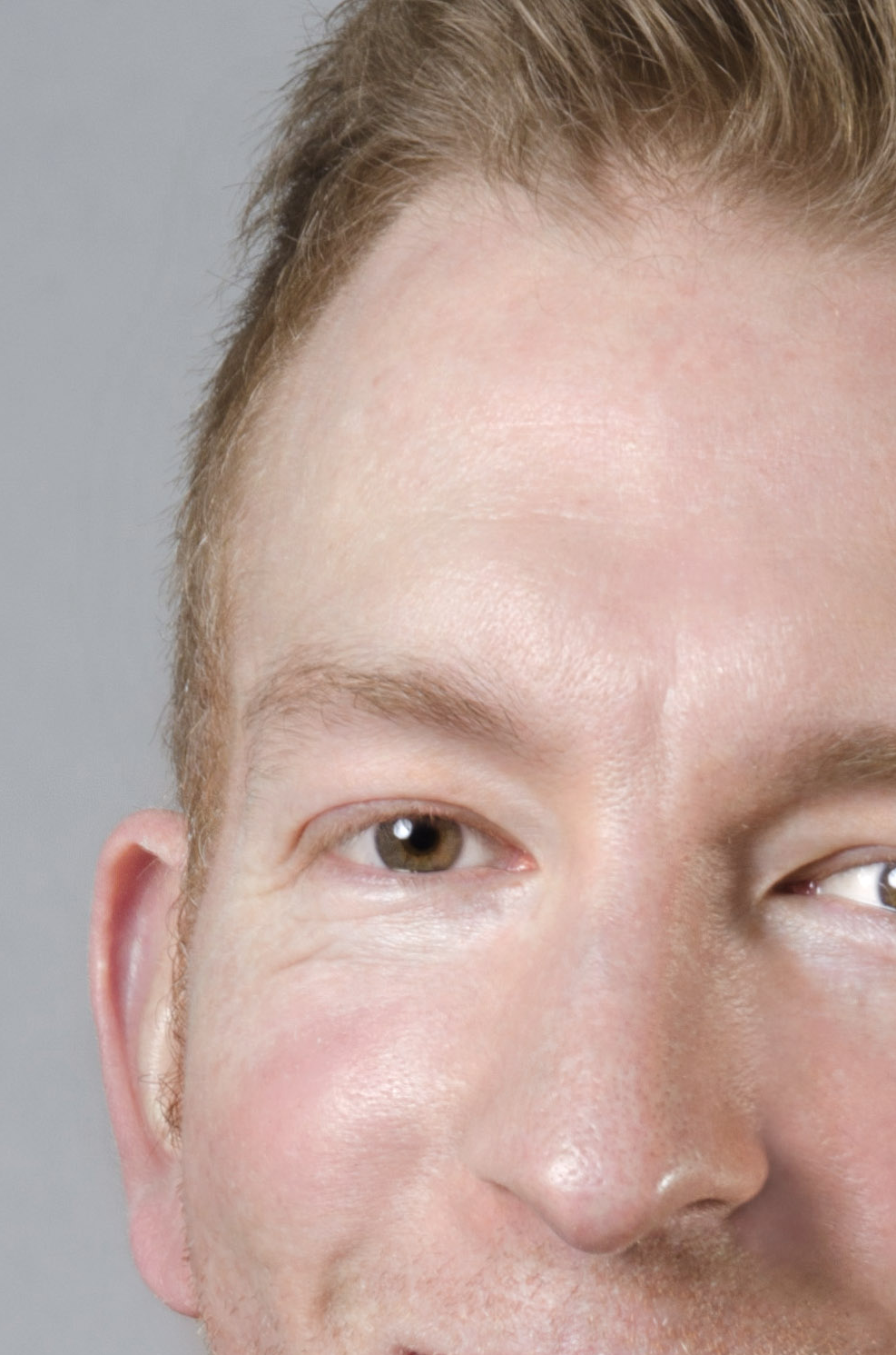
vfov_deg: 4.0
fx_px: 19532
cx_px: 636
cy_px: 1643
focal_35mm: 521
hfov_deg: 2.6
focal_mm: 105
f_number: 16
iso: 100
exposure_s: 1/100
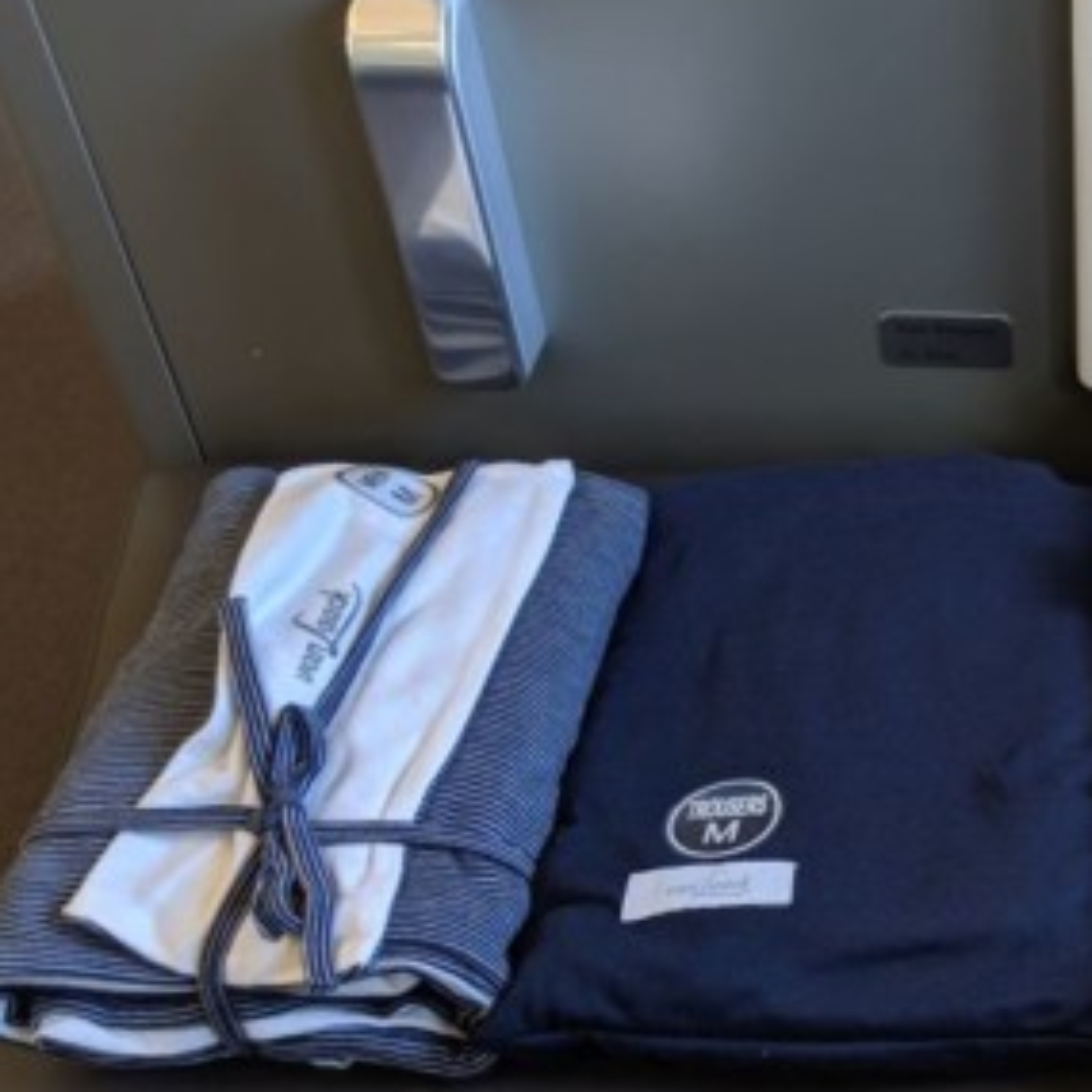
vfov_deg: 32.1
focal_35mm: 53
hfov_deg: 29.3
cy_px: 628
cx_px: 1176
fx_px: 1892
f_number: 1.8
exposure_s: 1/23.5
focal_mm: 4.44
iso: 83
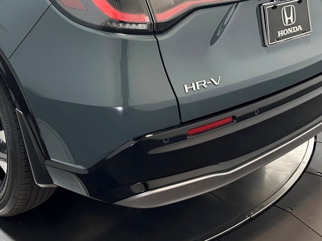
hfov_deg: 38.5
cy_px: 40
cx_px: 108
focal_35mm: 49
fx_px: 456
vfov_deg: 28.9
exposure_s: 1/60
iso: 500
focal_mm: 6.86
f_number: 1.78
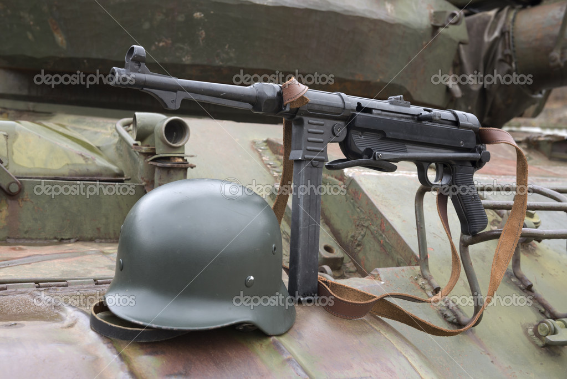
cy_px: 190
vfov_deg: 24.6
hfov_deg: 36.2
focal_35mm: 55
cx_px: 284
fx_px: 867
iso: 320
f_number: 9
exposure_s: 1/30
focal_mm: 55
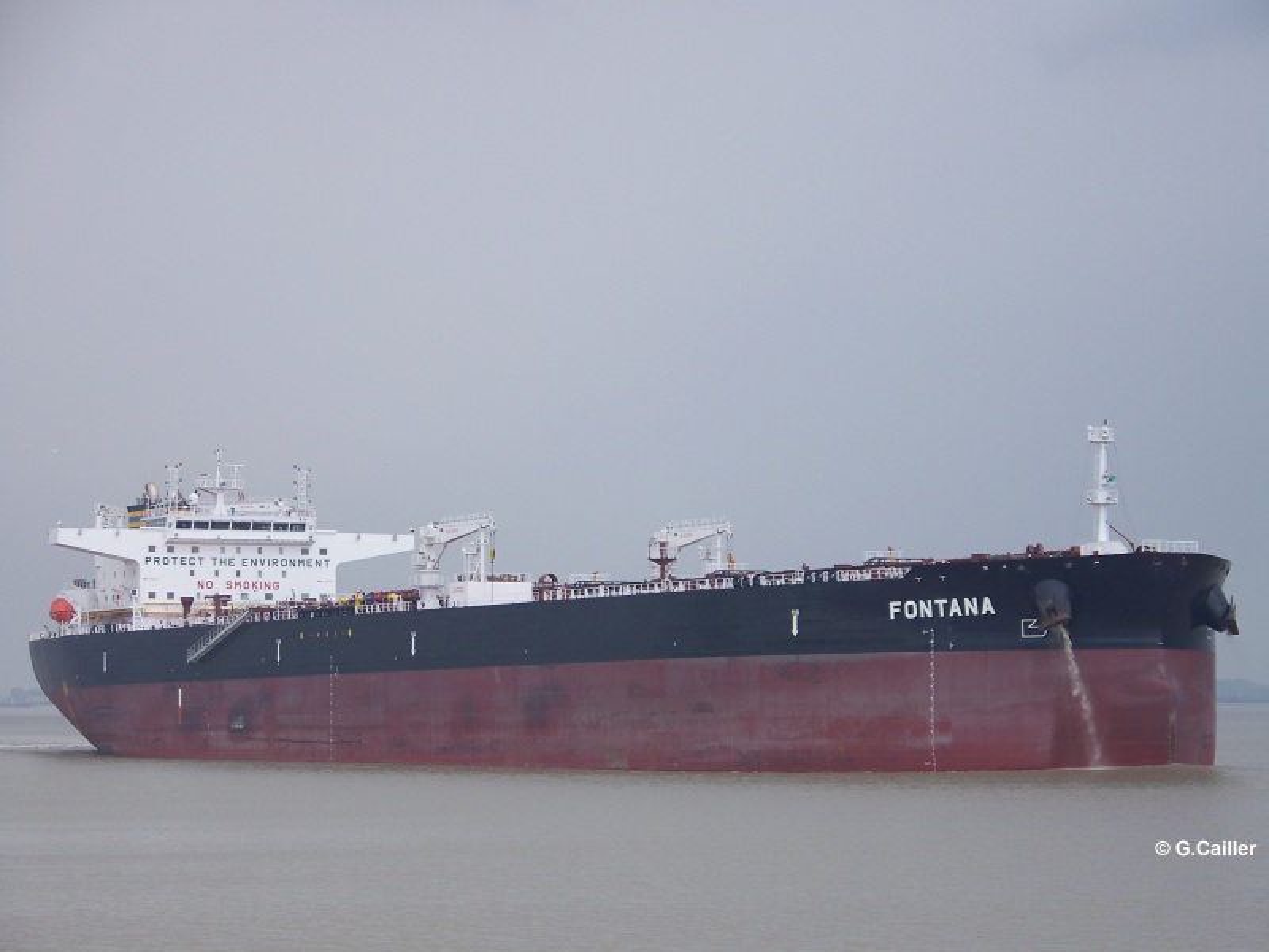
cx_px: 634
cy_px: 476
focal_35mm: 148
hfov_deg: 13.3
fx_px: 5426
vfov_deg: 10.0
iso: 64
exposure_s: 1/50
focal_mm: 24
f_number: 3.2
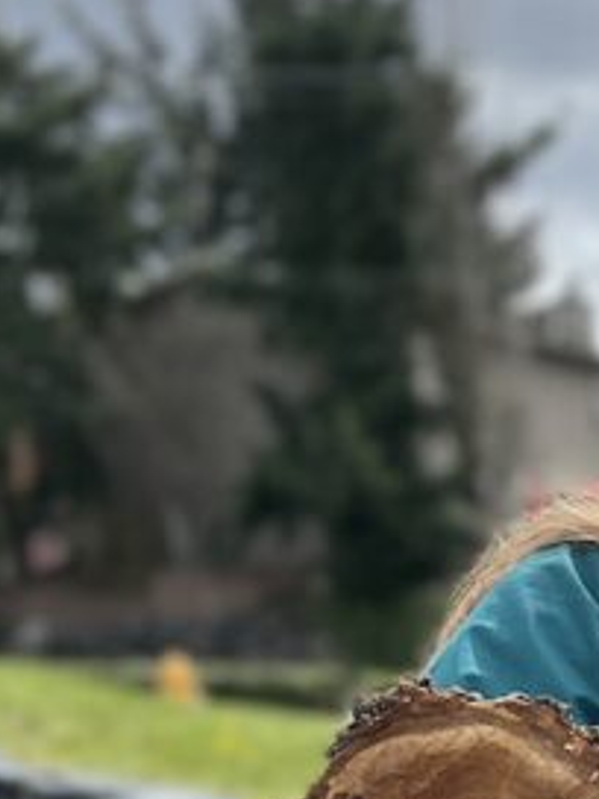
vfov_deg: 18.7
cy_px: 890
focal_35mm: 101
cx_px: 857
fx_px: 2330
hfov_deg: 13.9
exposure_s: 1/2179
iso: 50
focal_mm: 5.1
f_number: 1.6
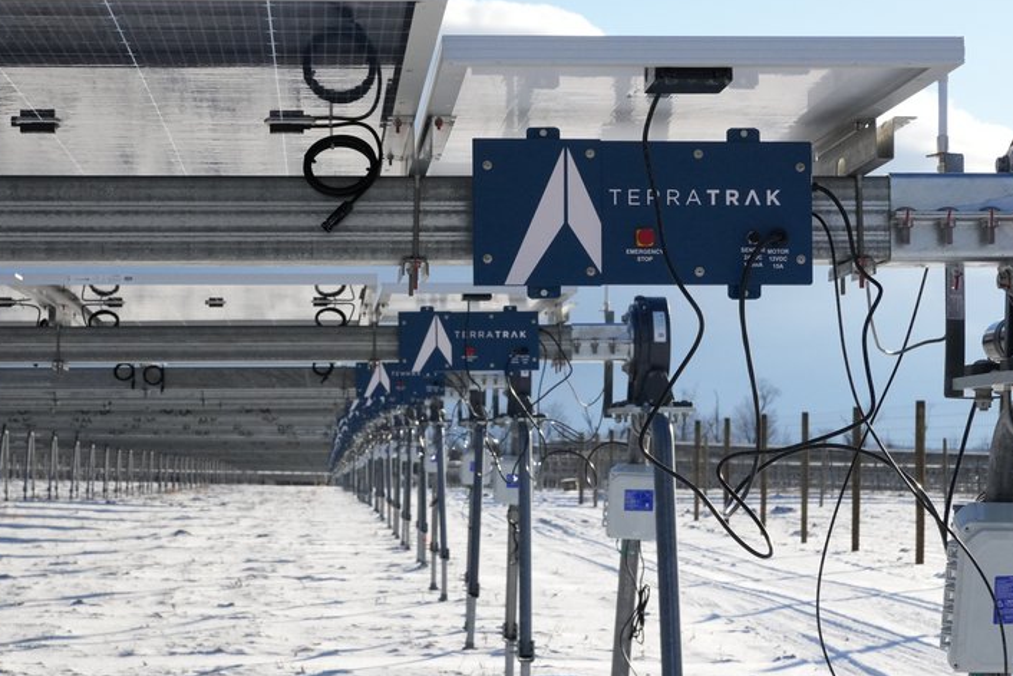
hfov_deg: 23.9
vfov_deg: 16.1
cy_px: 350
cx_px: 506
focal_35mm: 85
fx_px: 2392
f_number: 10
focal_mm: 50
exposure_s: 1/4000
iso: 2500
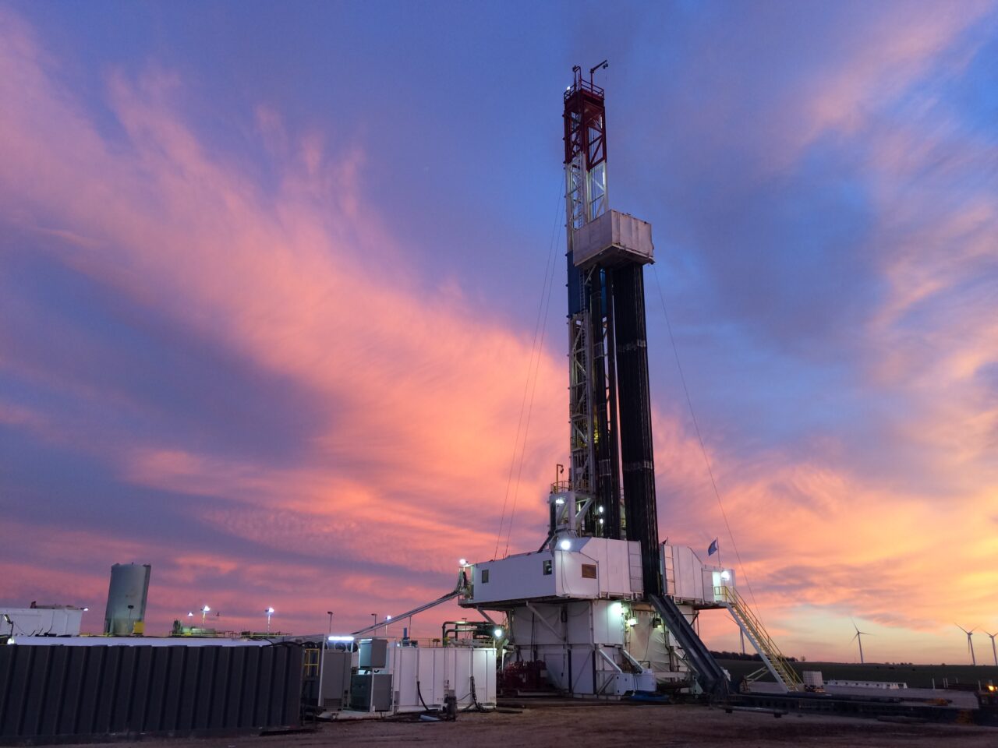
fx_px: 836
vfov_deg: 48.2
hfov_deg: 61.7
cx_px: 499
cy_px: 374
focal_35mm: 29
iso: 32
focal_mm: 4.15
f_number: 2.2
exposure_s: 1/40
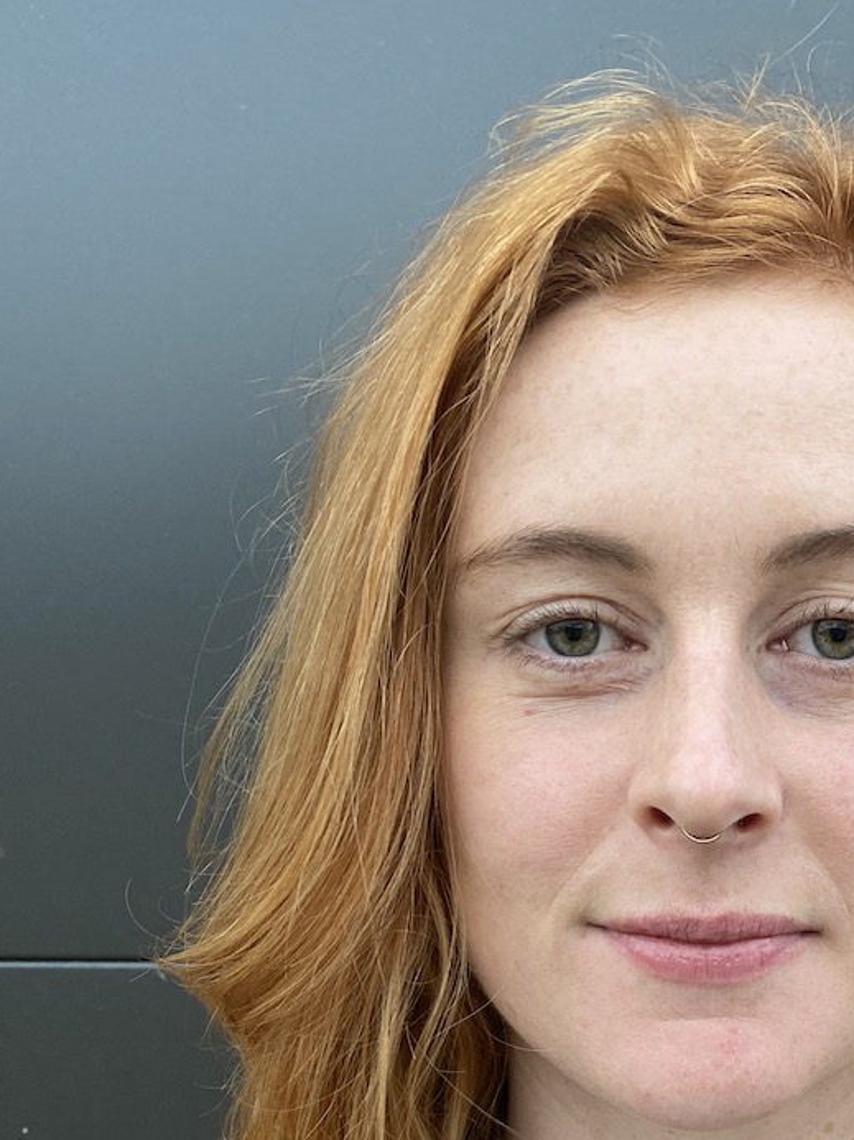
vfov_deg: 35.9
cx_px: 731
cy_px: 1026
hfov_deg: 28.2
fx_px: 1646
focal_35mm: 50
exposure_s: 1/80
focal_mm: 4.25
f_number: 1.8
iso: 125
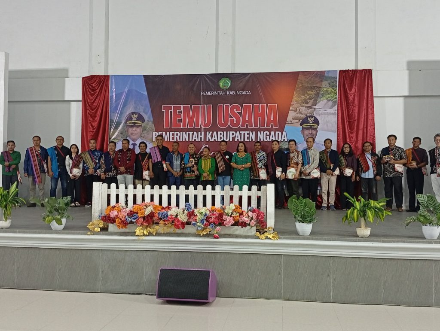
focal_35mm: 36
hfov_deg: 51.3
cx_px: 220
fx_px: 458
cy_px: 166
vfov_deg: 39.7
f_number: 1.8
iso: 431
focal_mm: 3.98
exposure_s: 1/33.3
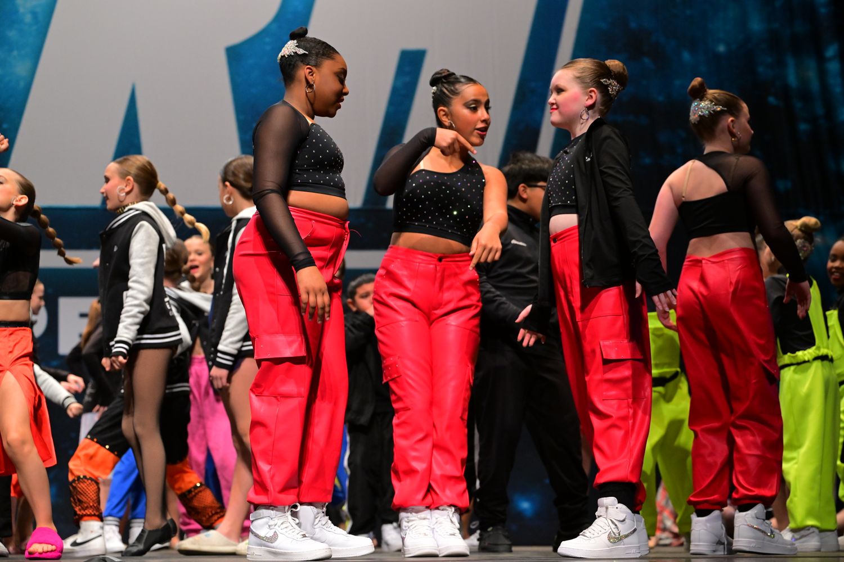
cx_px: 422
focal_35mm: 70
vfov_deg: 19.5
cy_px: 281
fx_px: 1641
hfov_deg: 28.8
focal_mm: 70
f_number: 3.5
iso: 4000
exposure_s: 1/800
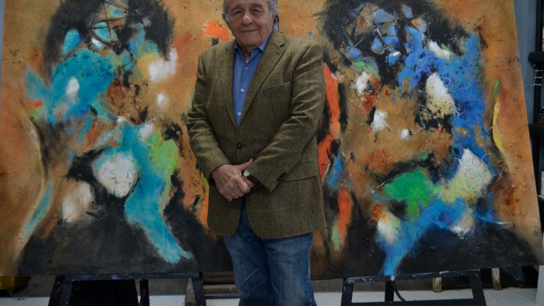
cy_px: 139
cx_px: 269
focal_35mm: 48
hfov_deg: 42.9
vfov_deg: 24.9
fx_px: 692
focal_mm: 30
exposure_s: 1/60
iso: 800
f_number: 4.5
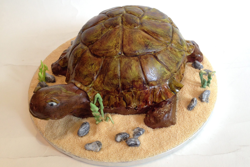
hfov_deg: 54.4
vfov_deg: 37.9
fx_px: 243
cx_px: 126
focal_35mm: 35
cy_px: 81
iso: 80
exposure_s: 1/20
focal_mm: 4.12
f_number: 2.4
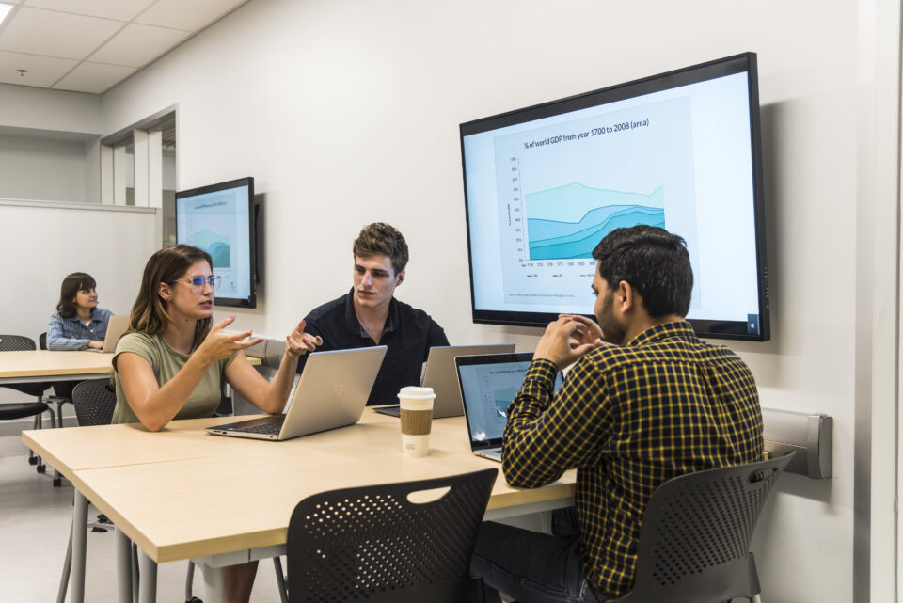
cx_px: 452
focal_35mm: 35
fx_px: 878
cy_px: 302
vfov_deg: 37.9
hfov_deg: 54.4
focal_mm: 35
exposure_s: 1/60
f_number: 4.5
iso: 800
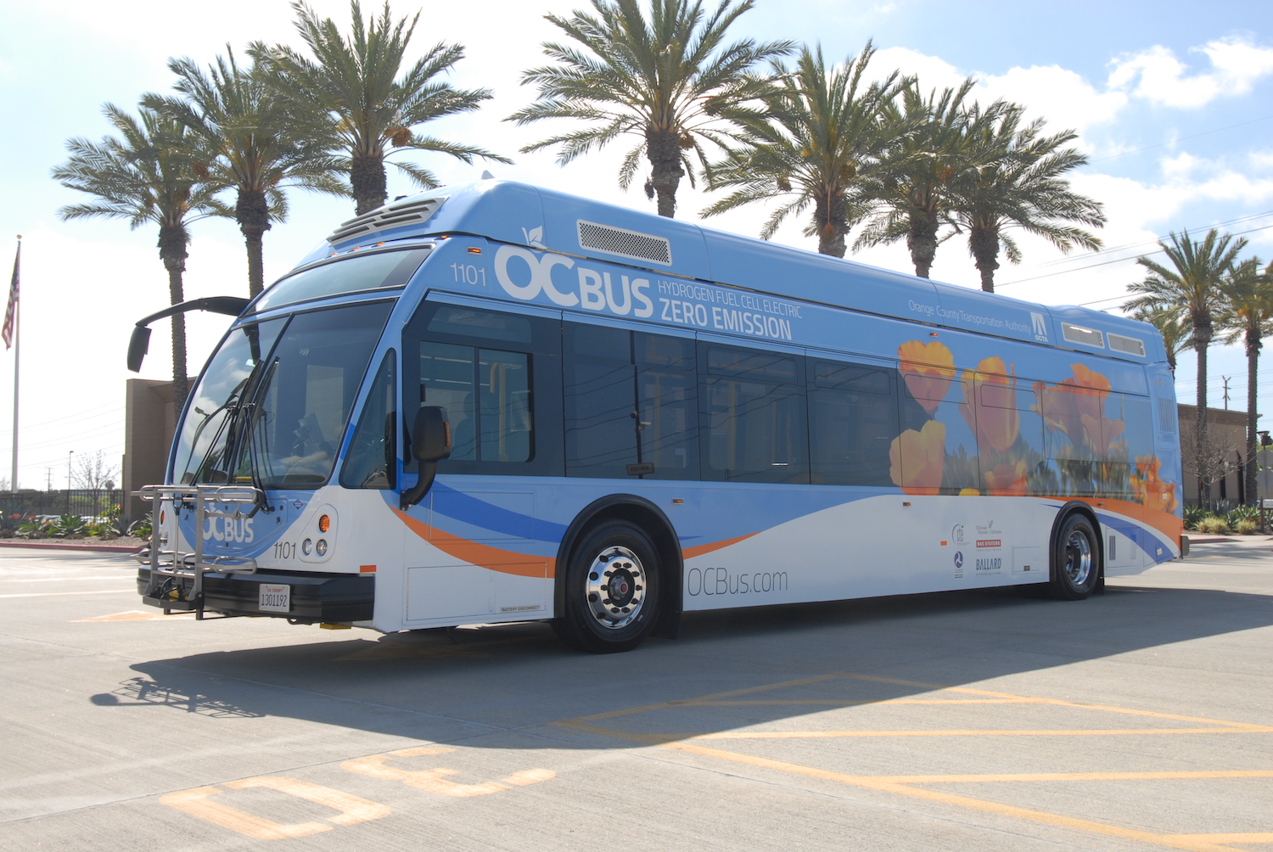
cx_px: 636
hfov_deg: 57.2
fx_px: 1168
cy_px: 426
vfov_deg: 40.1
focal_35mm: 33
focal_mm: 22
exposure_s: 1/160
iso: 100
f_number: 9
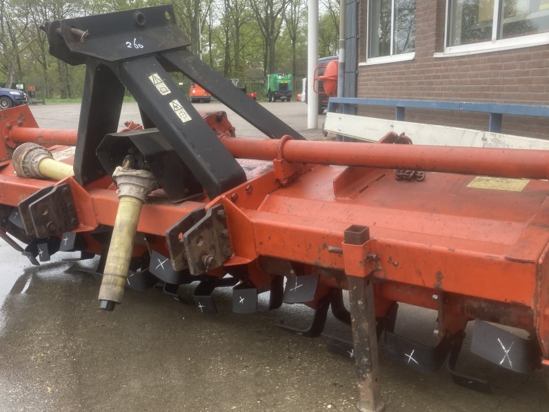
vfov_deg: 39.6
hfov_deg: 51.3
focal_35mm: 36
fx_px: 571
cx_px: 266
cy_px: 215
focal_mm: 3.99
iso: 25
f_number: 1.8
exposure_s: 1/122
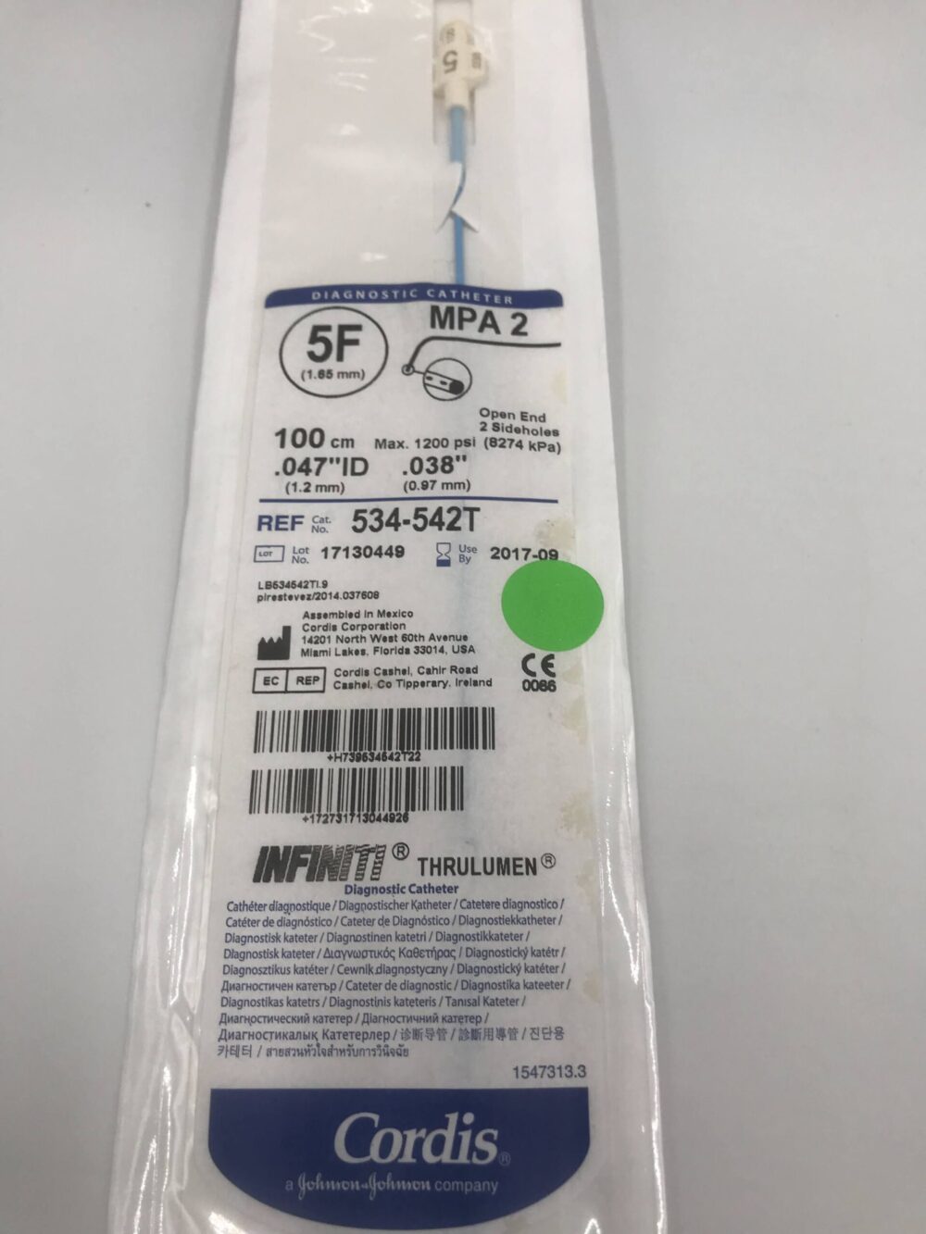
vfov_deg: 63.4
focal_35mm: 28
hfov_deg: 49.8
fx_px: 999
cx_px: 463
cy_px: 617
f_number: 1.8
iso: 20
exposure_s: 1/177
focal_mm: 3.99
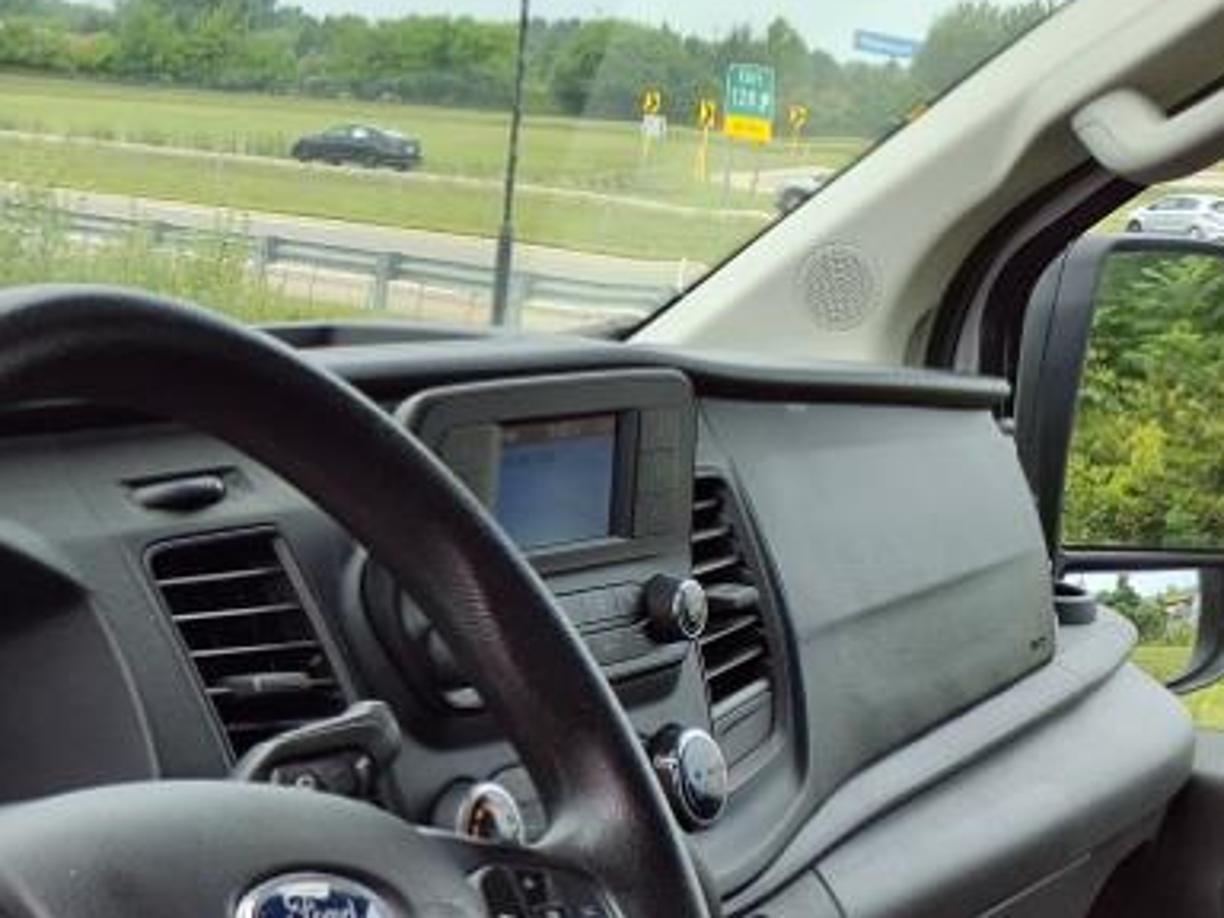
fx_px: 2546
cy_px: 615
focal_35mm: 72
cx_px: -159
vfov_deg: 20.4
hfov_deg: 24.9
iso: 40
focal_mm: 3.58
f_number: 1.9
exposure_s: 1/769
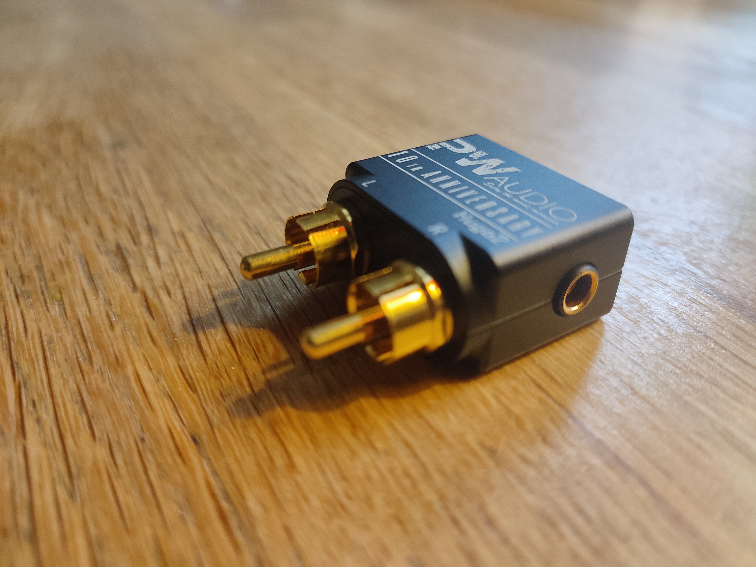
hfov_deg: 69.4
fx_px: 546
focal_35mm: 25
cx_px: 378
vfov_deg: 54.9
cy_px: 284
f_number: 1.9
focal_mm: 6.04
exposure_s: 1/20
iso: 504
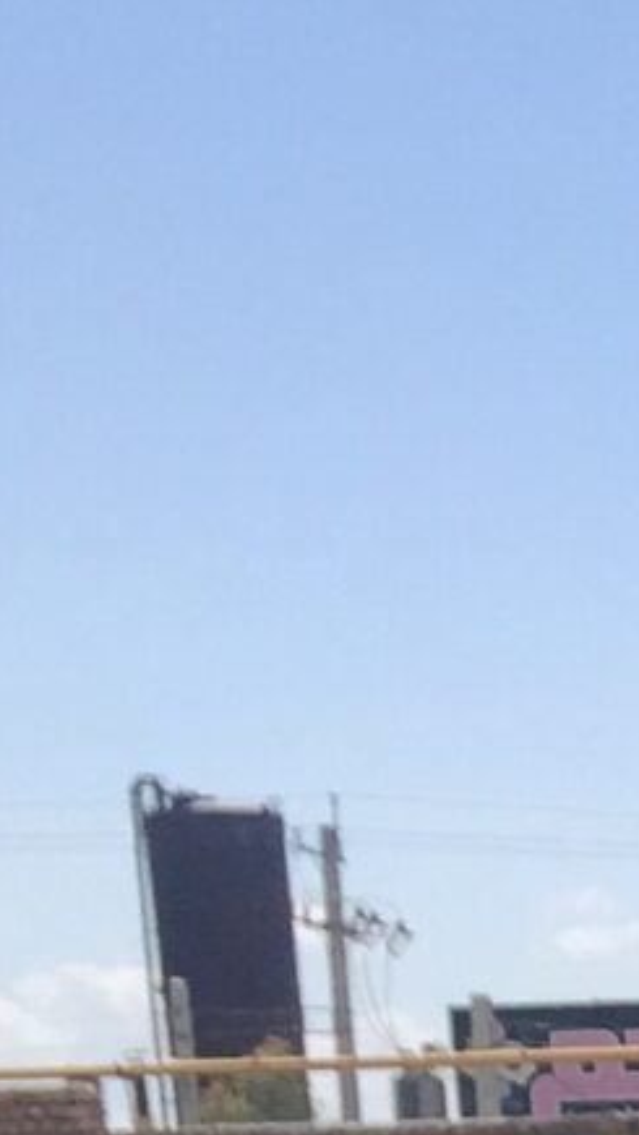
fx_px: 5597
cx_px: 2684
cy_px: 2333
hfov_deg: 5.5
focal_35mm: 186
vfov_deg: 10.5
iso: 32
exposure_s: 1/1980
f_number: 2.2
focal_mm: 4.15
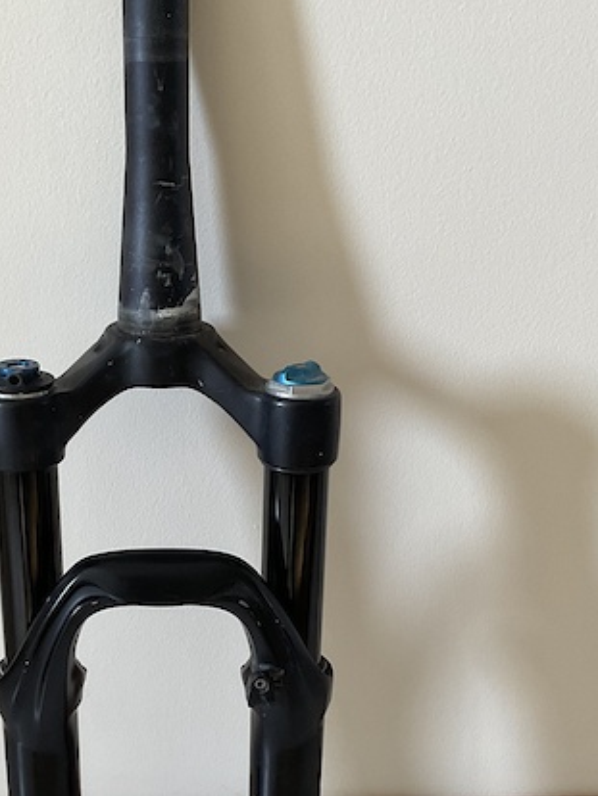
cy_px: 615
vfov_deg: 33.5
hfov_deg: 26.0
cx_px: 223
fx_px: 1289
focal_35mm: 56
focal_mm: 3
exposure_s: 1/88
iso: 64
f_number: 1.8
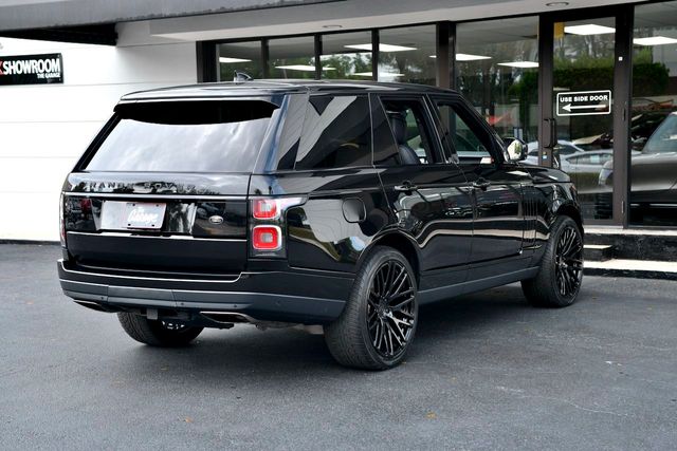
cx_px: 338
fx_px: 1166
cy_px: 226
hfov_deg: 32.4
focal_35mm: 62
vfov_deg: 21.9
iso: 500
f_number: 6.3
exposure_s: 1/125
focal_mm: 62
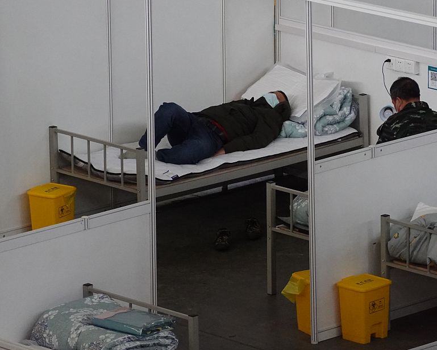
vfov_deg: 5.3
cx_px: 250
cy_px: 124
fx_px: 3789
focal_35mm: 293
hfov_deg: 6.6
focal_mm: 72
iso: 1600
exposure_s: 1/200
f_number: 4.5
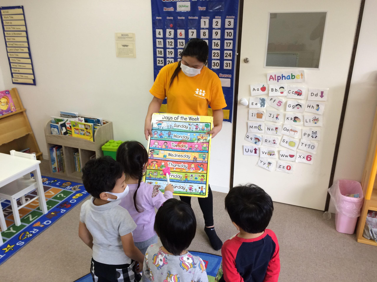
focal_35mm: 29
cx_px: 188
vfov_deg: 48.2
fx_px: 316
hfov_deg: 61.7
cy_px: 141
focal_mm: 4.15
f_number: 2.2
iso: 32
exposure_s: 1/33
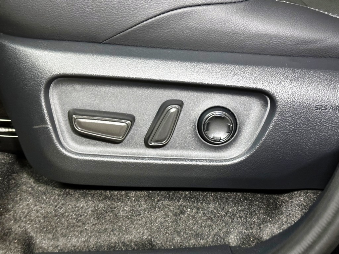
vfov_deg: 30.3
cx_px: 170
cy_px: 127
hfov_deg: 39.7
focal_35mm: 48
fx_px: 470
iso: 640
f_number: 1.78
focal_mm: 6.86
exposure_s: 1/30
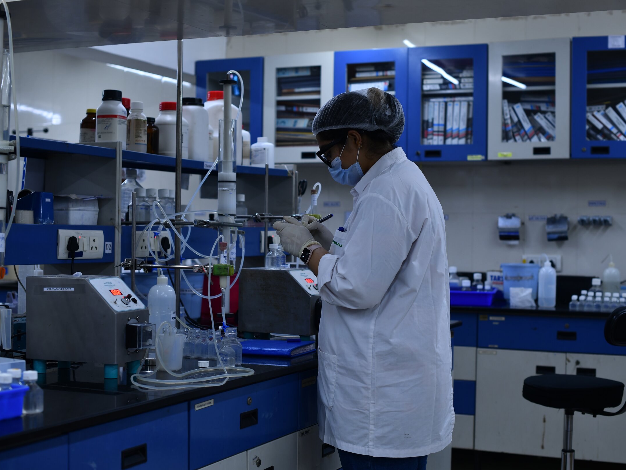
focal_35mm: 55
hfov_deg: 34.9
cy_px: 234
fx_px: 995
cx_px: 318
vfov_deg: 26.6
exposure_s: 1/50
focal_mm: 50
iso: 125
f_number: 4
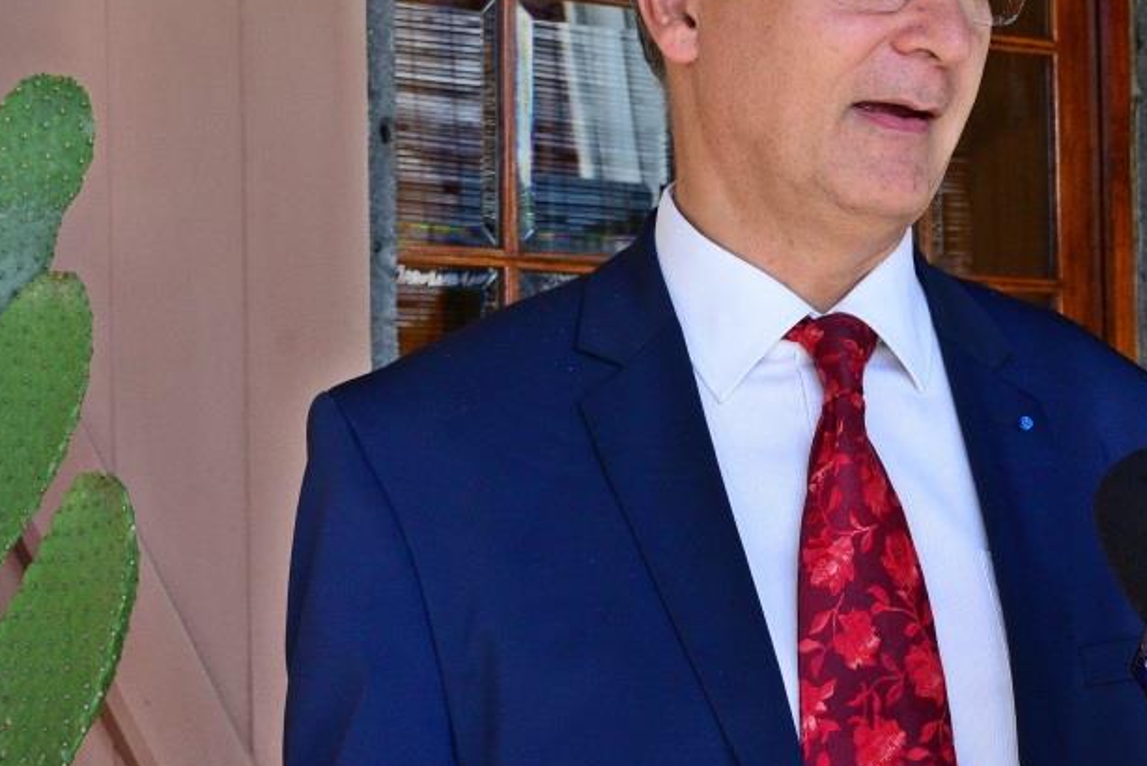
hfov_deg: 28.5
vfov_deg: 19.4
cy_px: 262
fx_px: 2231
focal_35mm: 70
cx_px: 809
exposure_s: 1/200
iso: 1250
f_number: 10
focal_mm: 42
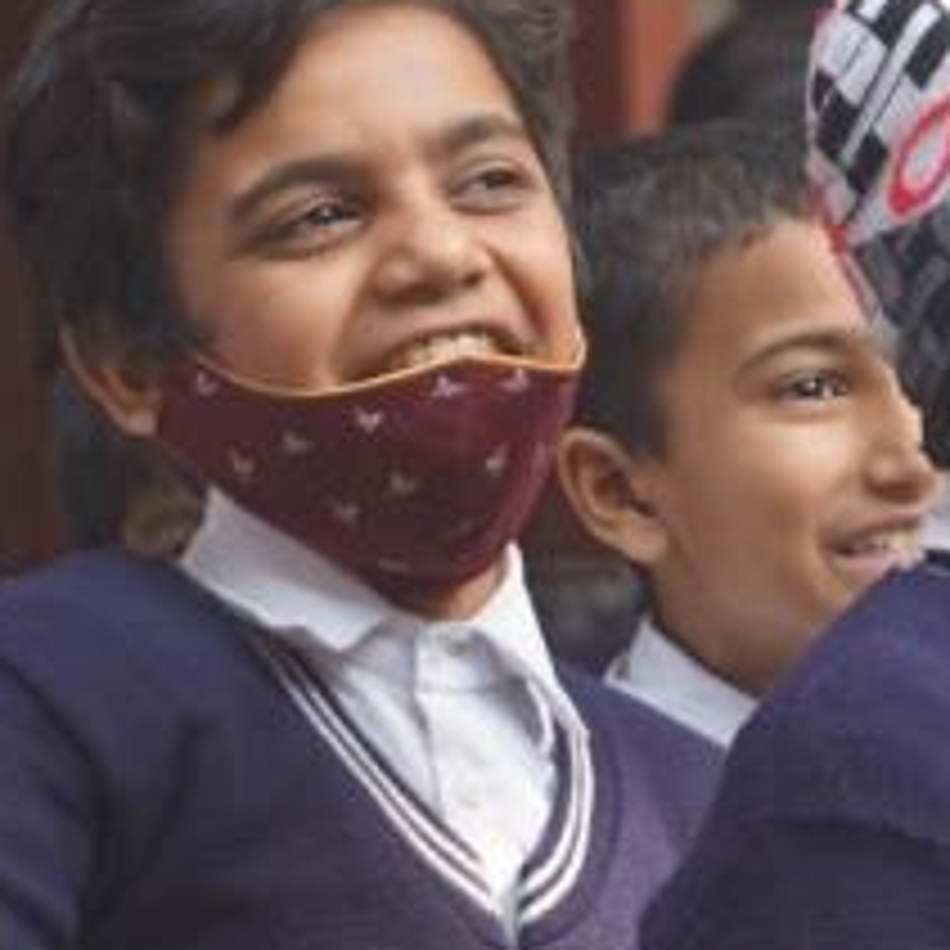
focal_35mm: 371
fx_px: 11519
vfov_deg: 4.7
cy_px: -182
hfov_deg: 4.7
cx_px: 1783
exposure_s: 1/160
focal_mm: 60
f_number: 5.6
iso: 400
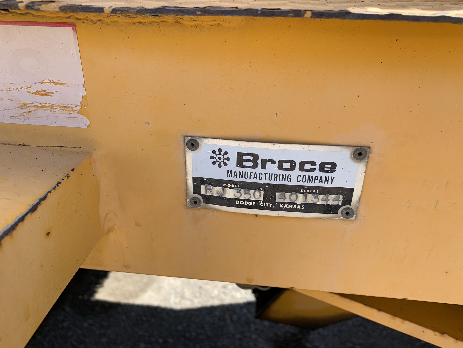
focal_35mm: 26
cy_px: 174
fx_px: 348
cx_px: 232
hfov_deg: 67.3
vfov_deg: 53.1
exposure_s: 1/749
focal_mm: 4.25
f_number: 1.8
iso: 25
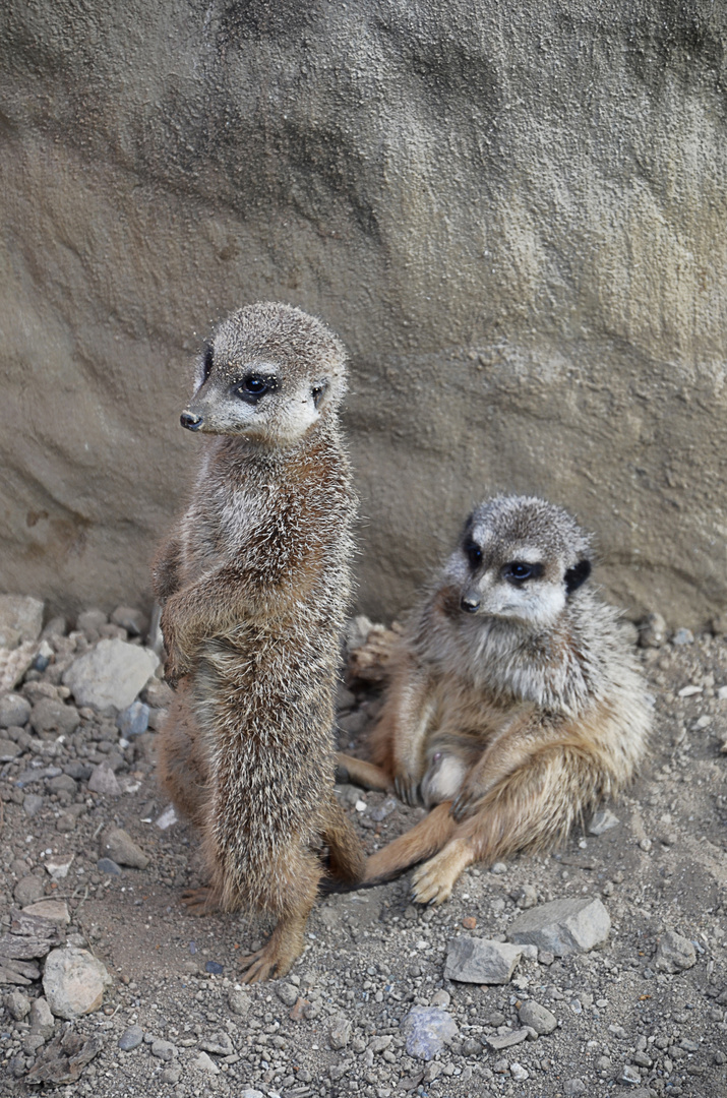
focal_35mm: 158
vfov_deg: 13.1
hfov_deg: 8.7
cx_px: 364
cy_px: 549
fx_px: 4794
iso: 200
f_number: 5.6
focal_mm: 105
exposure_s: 1/80
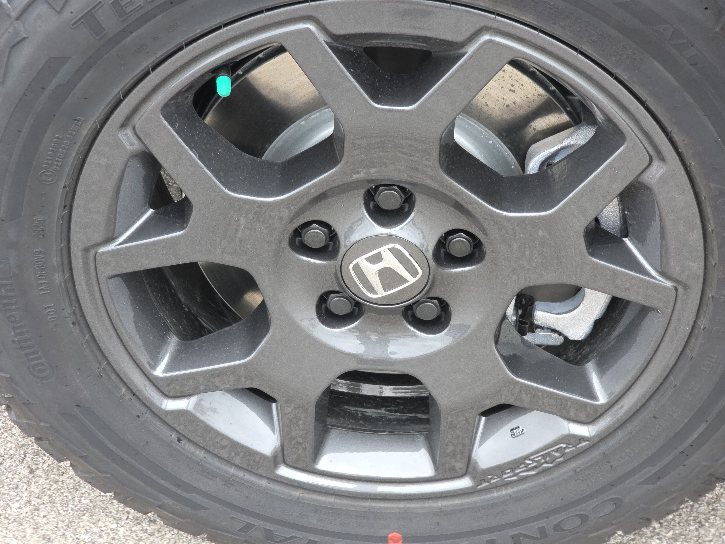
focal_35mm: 69
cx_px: 362
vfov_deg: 21.3
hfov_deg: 28.2
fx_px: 1445
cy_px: 272
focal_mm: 7.9
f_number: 2.4
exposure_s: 1/120
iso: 64
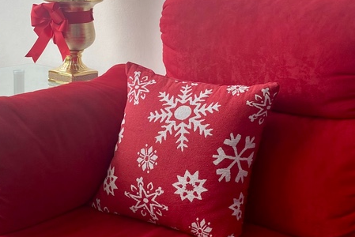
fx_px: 641
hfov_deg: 30.9
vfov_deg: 20.9
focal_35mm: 65
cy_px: 89
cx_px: 194
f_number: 1.8
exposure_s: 1/600
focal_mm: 4.25
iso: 32
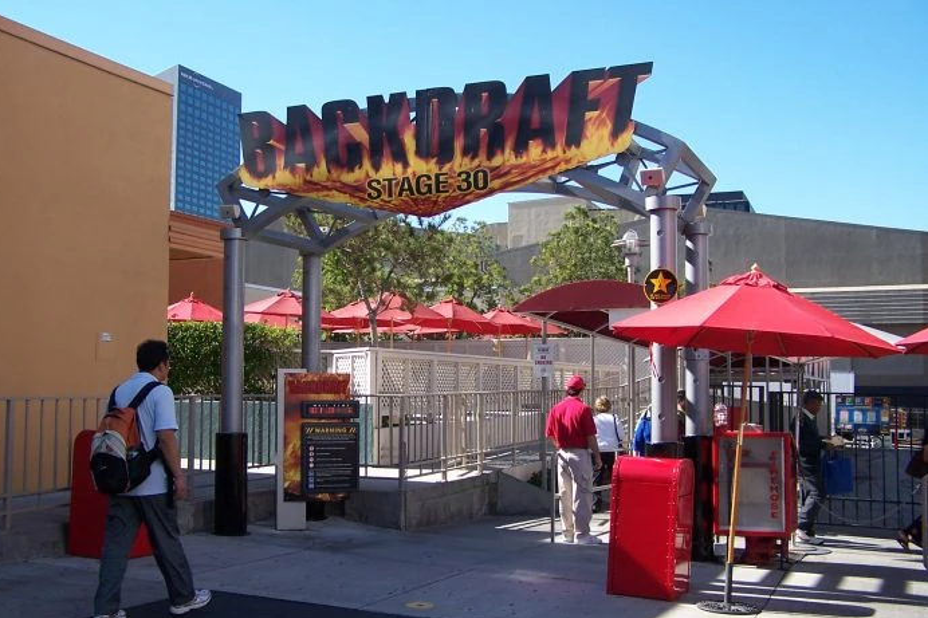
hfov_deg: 48.5
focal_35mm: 40
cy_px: 309
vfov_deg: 33.4
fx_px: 1031
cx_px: 460
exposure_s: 1/500
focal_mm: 6.3
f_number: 2.8
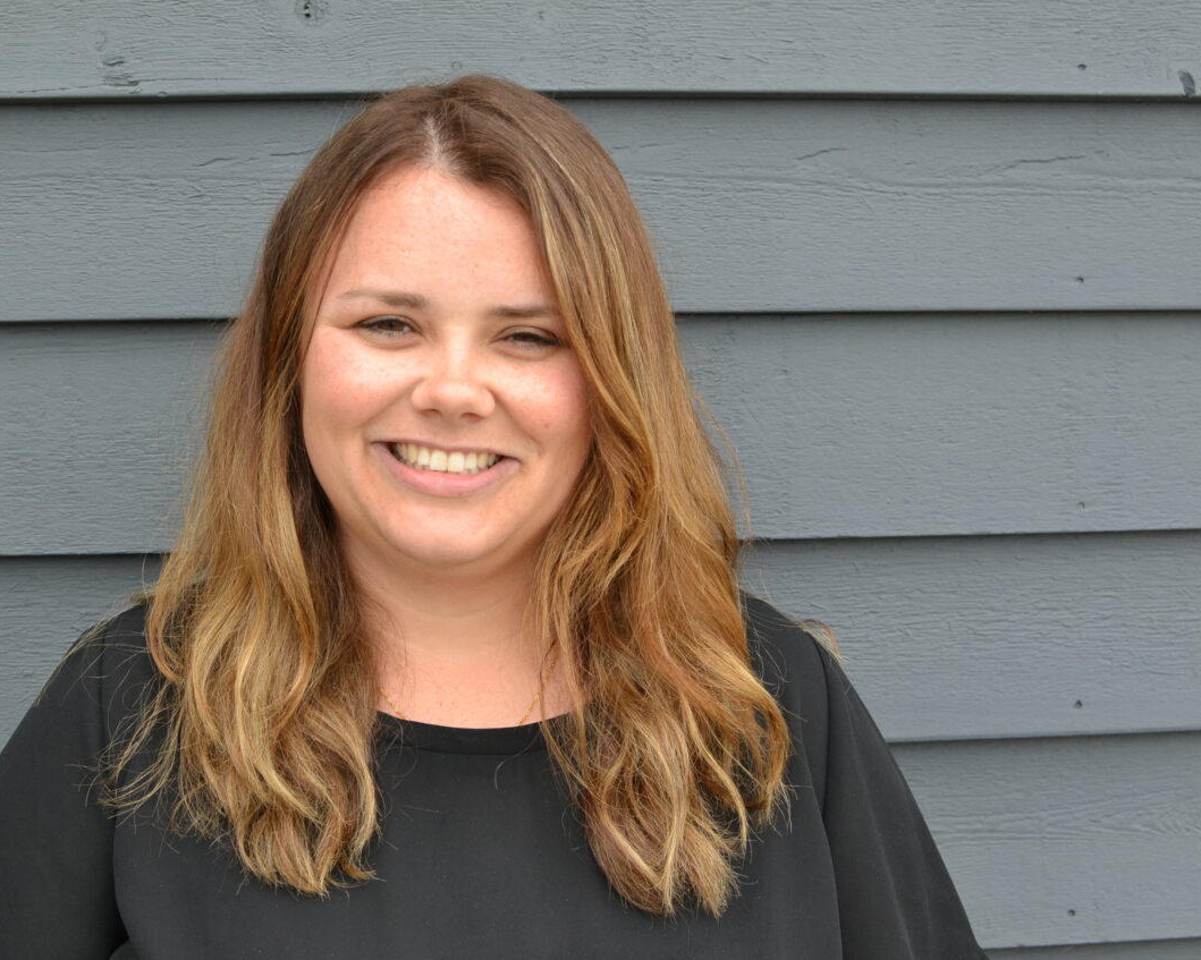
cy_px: 478
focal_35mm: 60
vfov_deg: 25.6
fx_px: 2117
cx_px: 487
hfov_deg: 31.6
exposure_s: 1/125
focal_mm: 35
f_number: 5.6
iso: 250
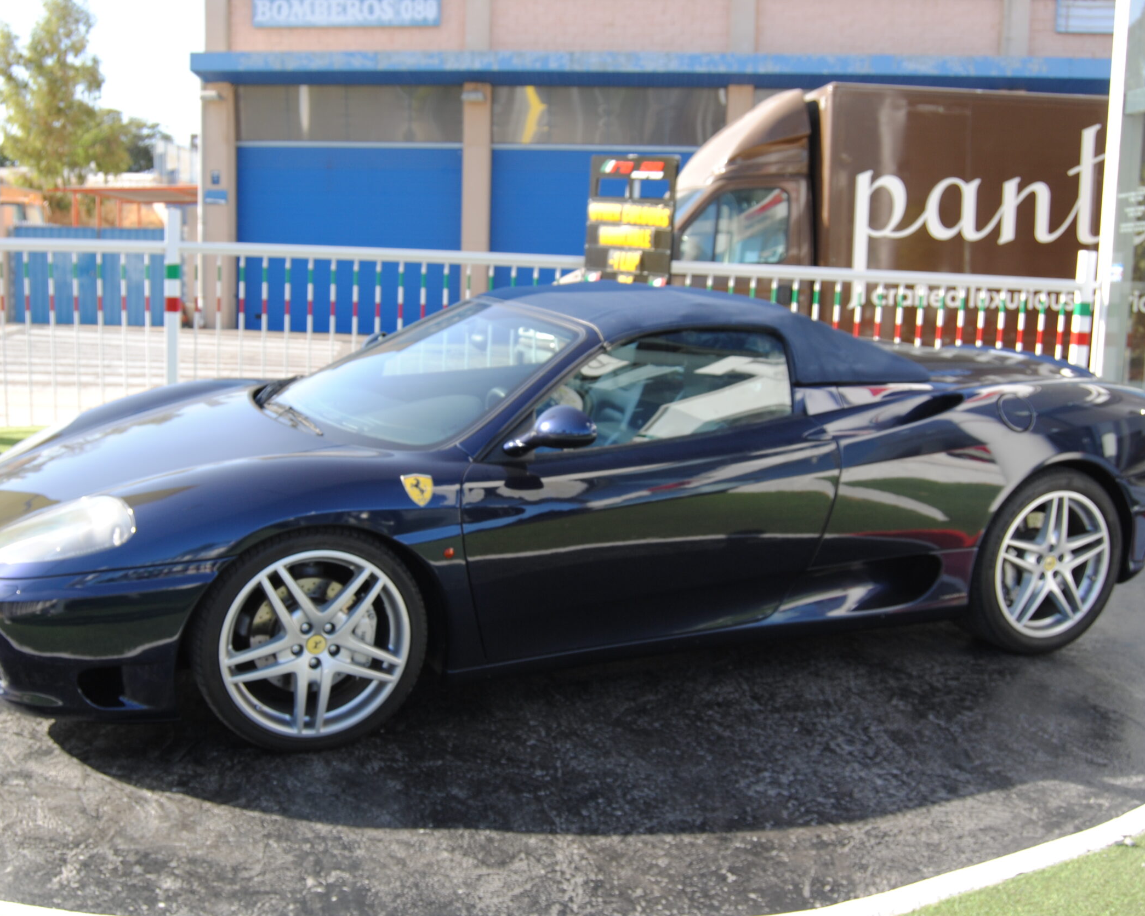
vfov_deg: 39.2
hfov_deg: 47.9
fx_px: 1288
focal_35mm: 38
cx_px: 516
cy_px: 468
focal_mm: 22
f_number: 5.6
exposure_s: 1/125
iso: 110
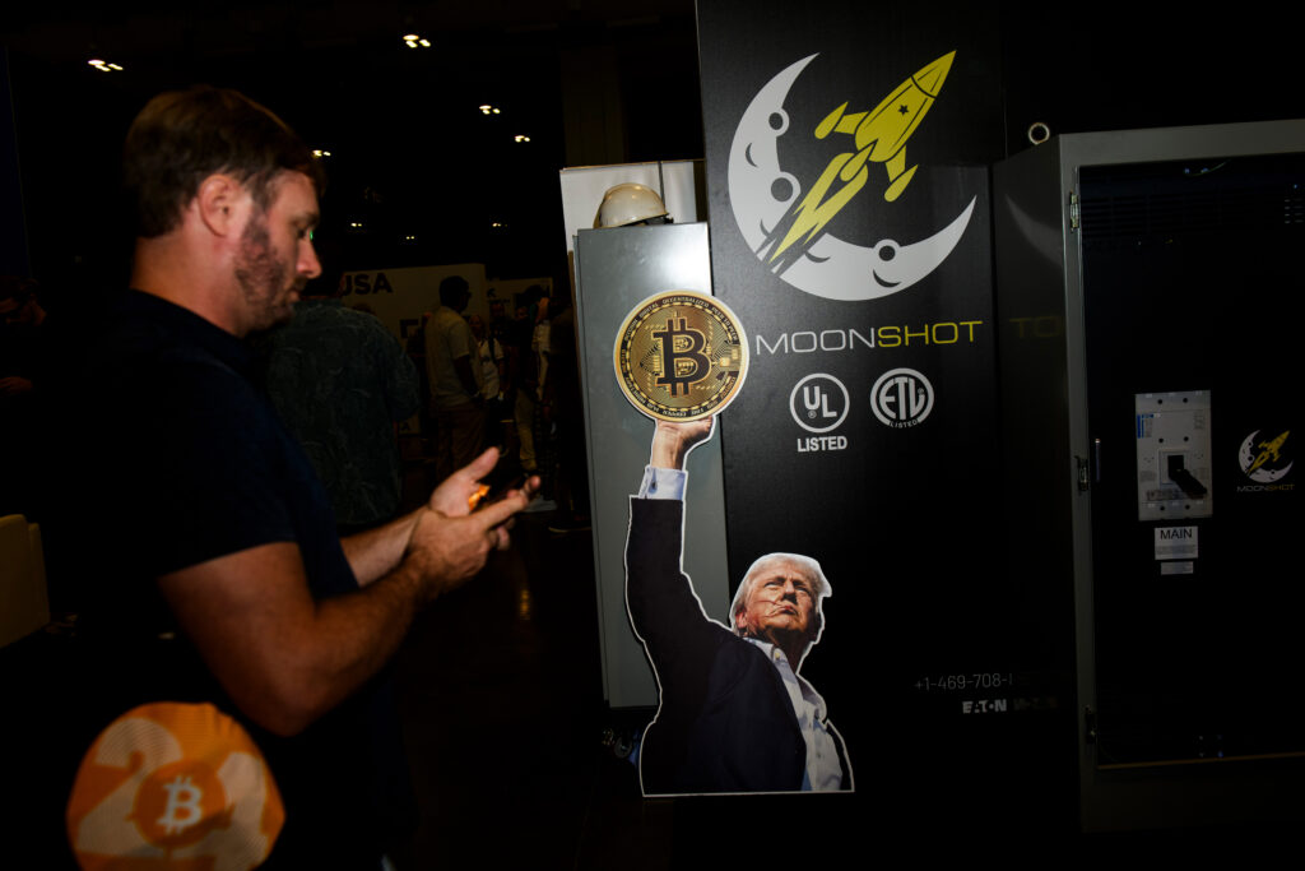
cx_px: 652
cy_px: 436
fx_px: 1160
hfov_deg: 58.7
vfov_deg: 41.1
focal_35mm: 32
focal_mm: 32
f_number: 5
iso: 400
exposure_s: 1/250
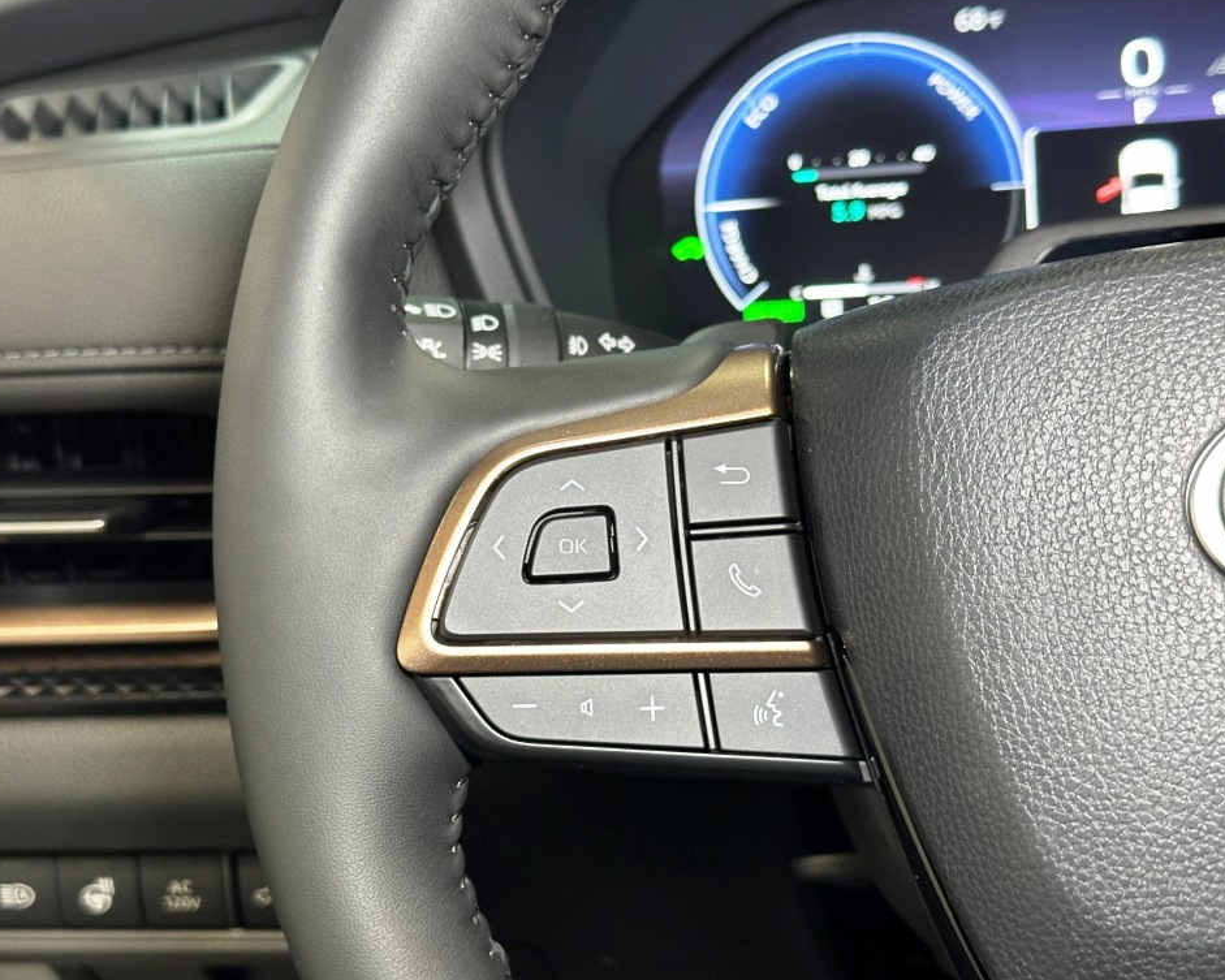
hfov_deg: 36.7
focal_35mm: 51
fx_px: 1849
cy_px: 492
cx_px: 604
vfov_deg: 29.7
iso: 400
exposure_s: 1/40
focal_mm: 6.86
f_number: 1.78
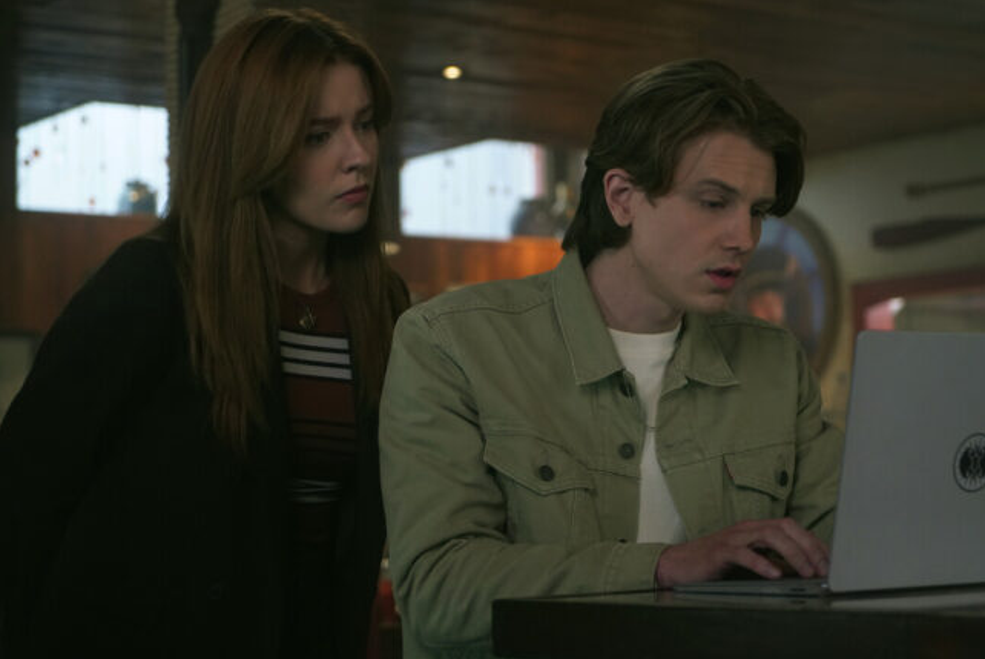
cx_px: 534
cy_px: 334
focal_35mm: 75
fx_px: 2053
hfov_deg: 27.0
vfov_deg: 18.2
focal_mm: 66
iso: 3200
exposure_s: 1/125
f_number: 4
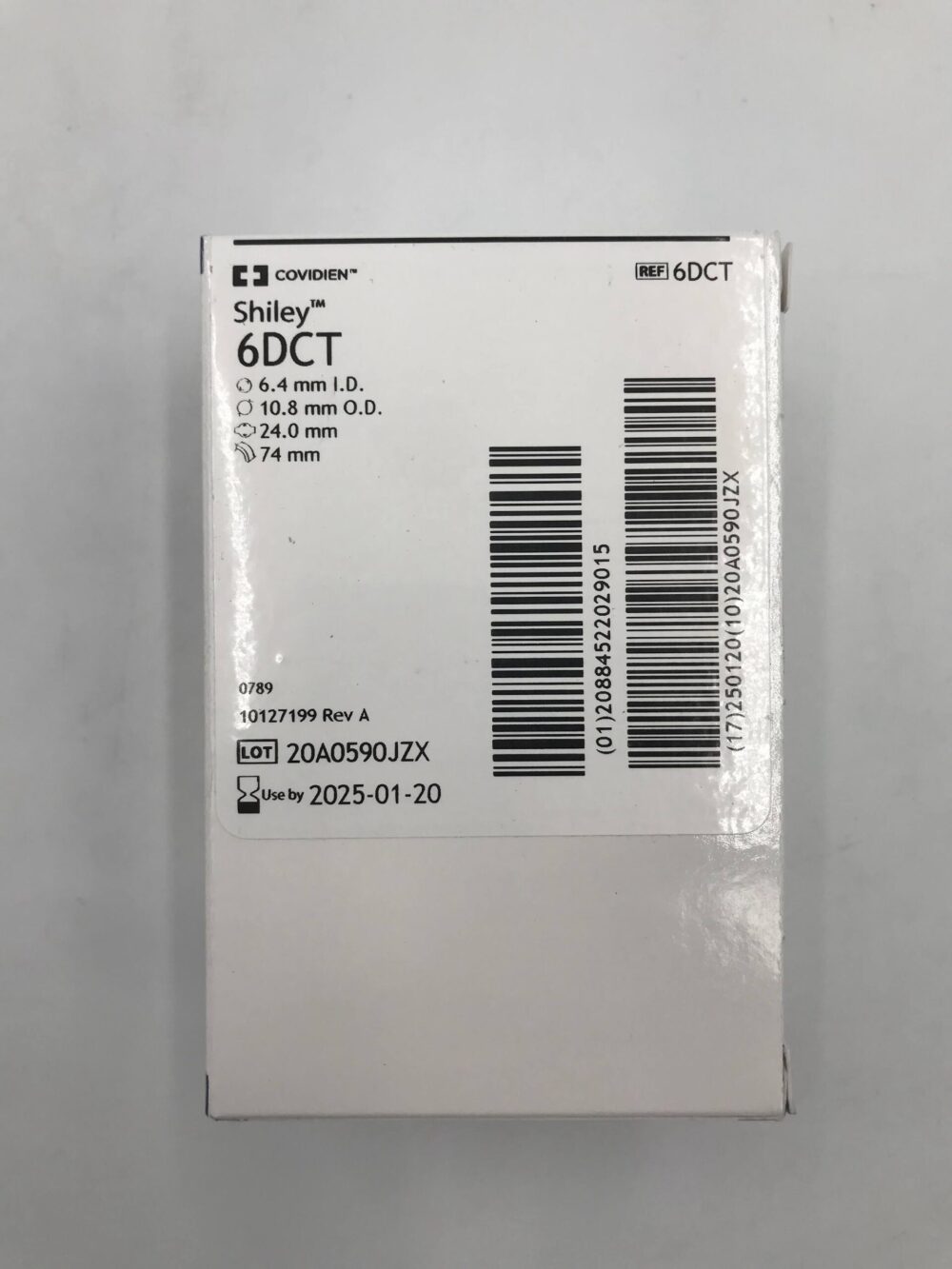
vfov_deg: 63.4
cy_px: 634
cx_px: 476
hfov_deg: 49.8
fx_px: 1027
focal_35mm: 28
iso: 20
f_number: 1.8
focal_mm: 3.99
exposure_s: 1/271
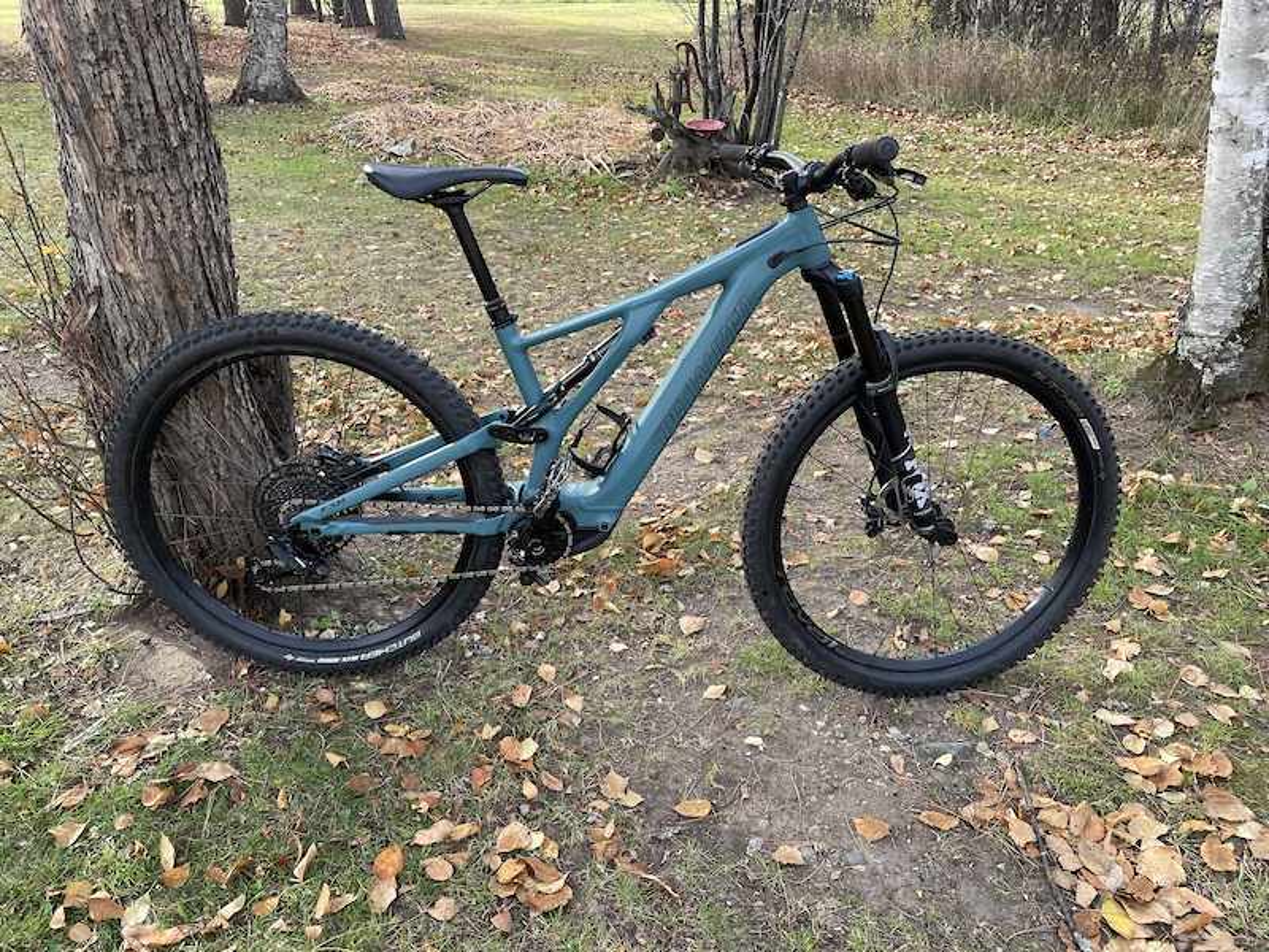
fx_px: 953
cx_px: 634
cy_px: 476
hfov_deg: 67.3
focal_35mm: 26
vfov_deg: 53.1
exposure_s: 1/176
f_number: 1.6
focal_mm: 4.2
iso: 32
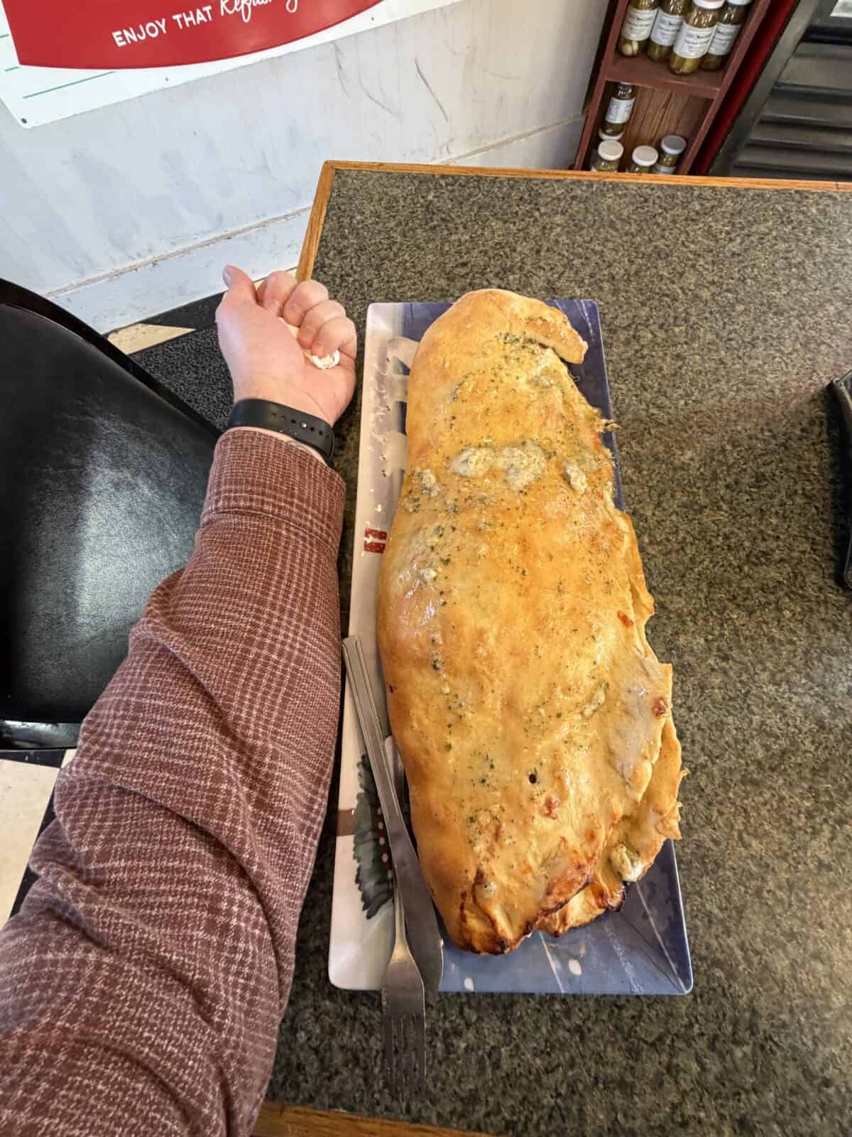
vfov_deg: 102.1
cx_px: 426
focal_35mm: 14
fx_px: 459
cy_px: 568
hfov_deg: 85.7
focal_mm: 2.22
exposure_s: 1/60
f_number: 2.2
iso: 250
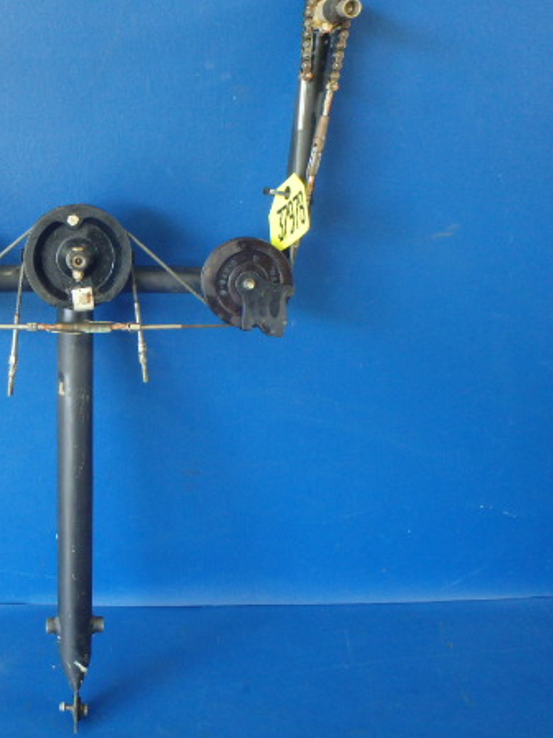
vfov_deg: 46.8
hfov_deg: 34.5
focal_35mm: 40
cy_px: 344
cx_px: 84
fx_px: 852
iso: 400
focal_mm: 5
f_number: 3.9
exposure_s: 1/30
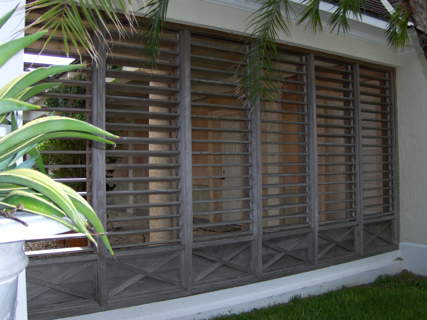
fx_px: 432
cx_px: 214
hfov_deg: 52.6
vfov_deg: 40.7
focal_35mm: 35
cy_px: 160
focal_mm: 7.5
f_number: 2.8
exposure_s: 1/476
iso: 100
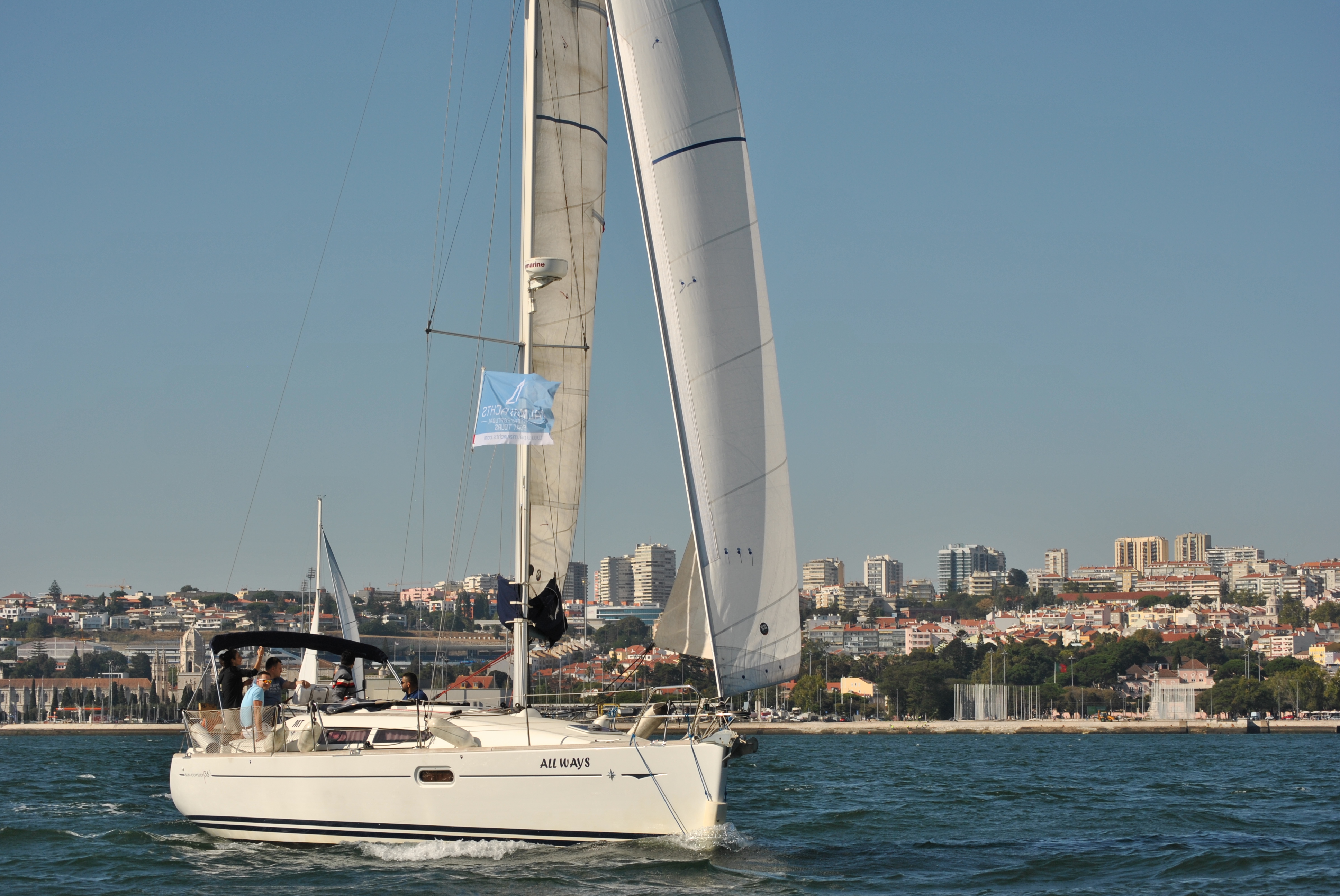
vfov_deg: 14.7
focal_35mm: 93
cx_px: 670
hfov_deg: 21.9
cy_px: 448
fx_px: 3466
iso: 100
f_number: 8
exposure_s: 1/640
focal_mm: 62
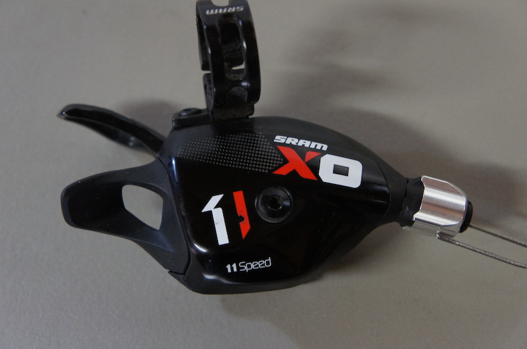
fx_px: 855
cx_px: 264
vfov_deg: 23.1
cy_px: 174
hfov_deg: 34.3
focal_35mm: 58
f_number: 5.6
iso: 1600
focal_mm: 39
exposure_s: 1/25
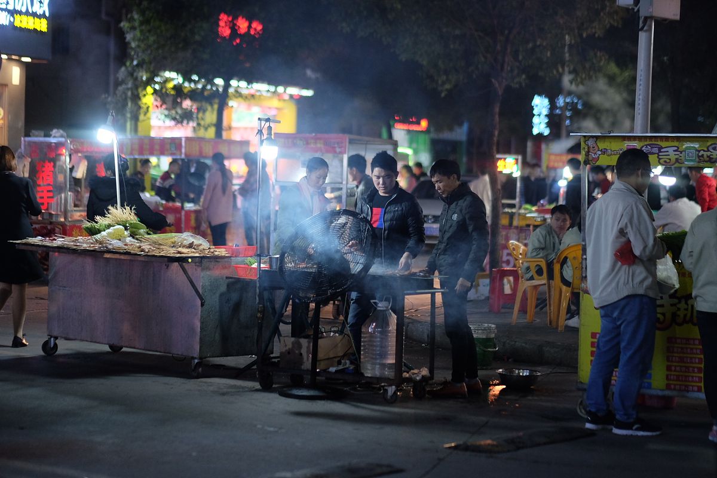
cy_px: 239
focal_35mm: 84
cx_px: 358
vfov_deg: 16.3
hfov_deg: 24.2
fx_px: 1673
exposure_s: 1/250
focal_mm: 56
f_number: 1.2
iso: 1000
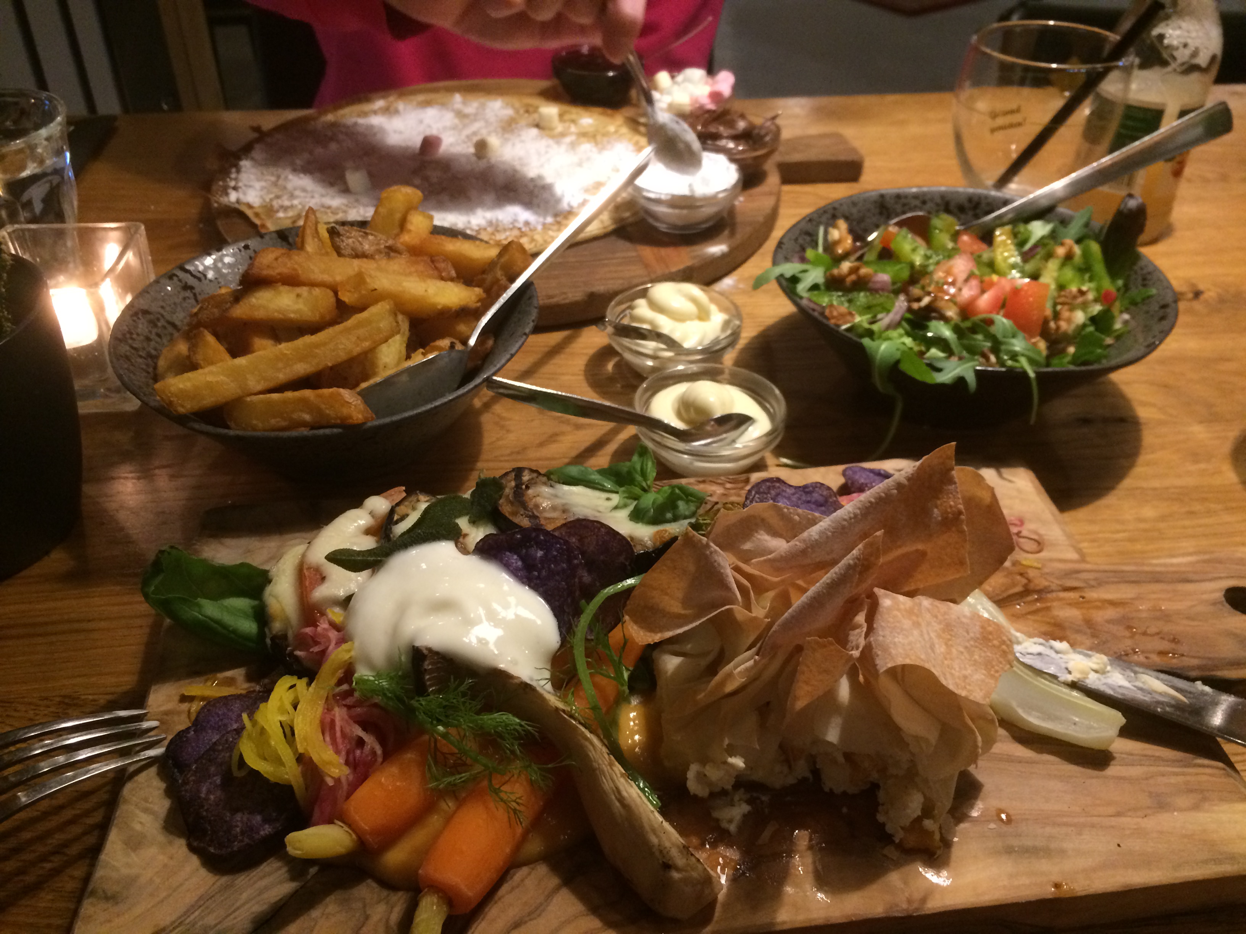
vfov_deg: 48.2
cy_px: 467
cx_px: 623
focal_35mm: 29
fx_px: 1044
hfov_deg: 61.7
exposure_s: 1/20
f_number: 2.2
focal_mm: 4.15
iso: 320
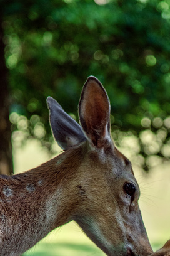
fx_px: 2252
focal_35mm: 318
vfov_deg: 6.4
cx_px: 150
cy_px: 285
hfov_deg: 4.3
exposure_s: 1/500
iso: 400
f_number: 4.5
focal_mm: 120
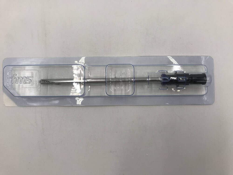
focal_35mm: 28
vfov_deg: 49.7
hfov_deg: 63.4
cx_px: 116
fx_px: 188
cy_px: 88
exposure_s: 1/160
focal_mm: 3.99
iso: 20
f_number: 1.8
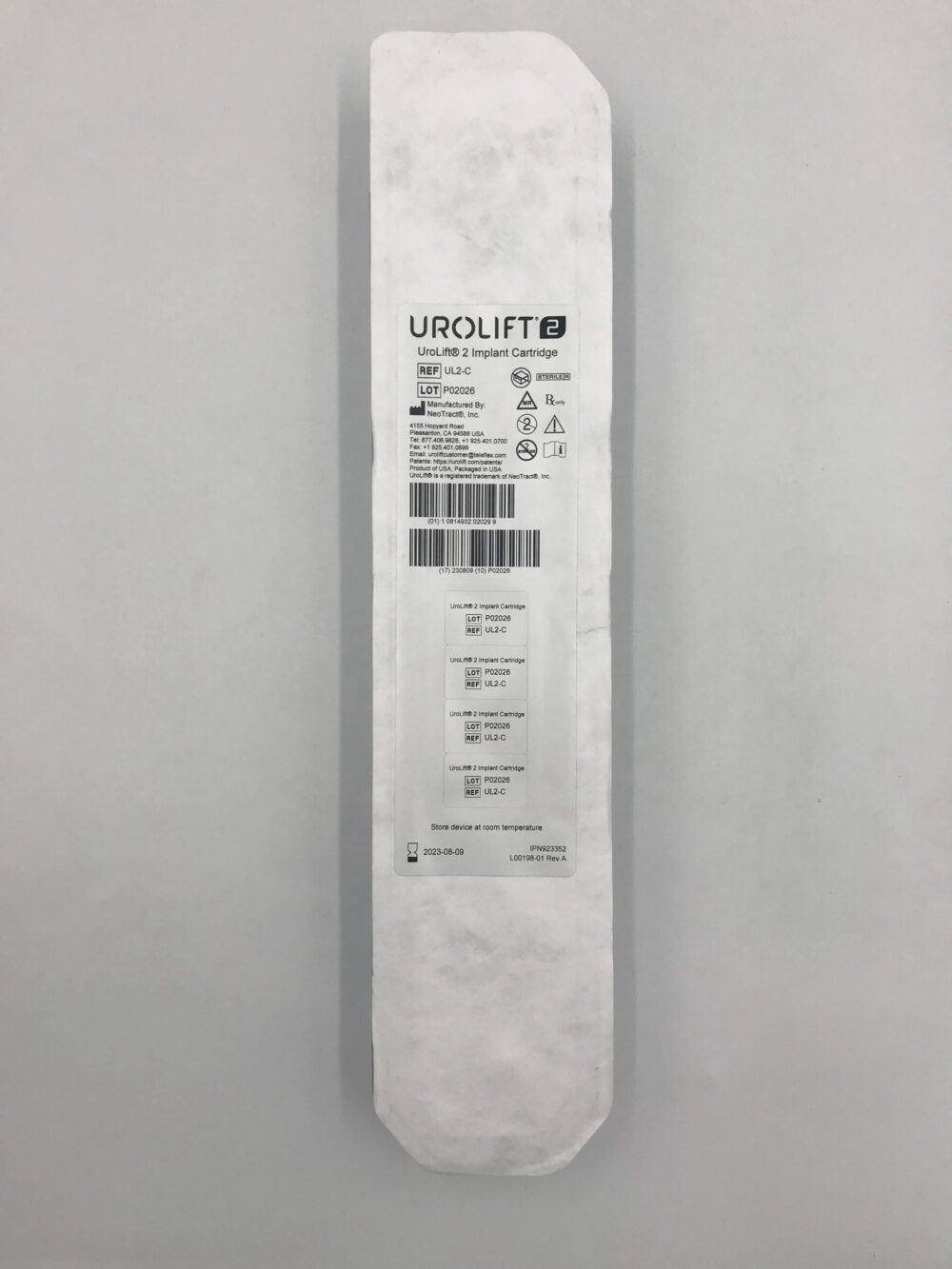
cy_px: 634
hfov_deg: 49.8
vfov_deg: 63.4
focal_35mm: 28
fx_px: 1027
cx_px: 476
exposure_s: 1/359
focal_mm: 3.99
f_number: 1.8
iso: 20
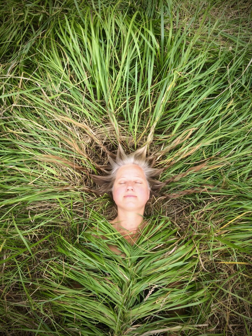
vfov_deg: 61.7
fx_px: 281
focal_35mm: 29
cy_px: 168
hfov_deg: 48.2
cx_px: 126
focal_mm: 4.15
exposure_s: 1/933
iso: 32
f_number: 2.2
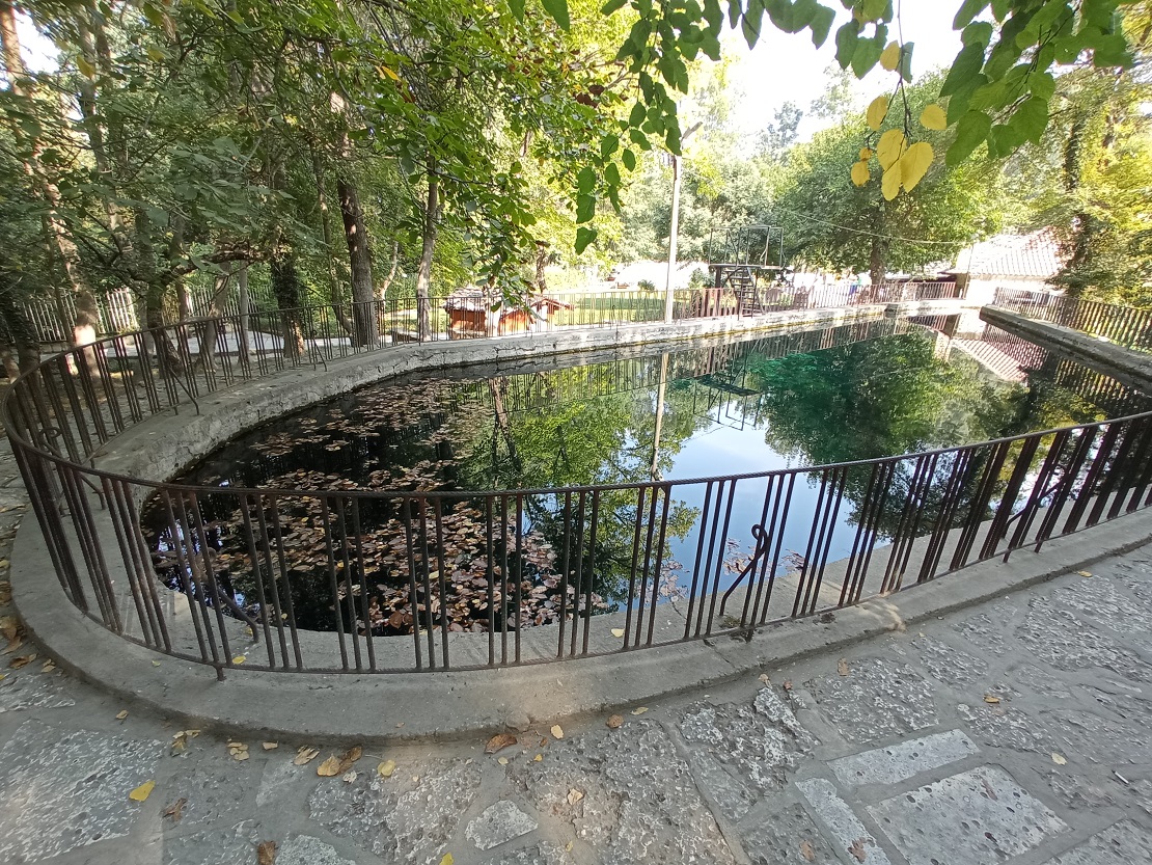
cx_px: 576
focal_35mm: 15
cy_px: 432
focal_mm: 1.65
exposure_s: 1/103
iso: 113
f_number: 2.2
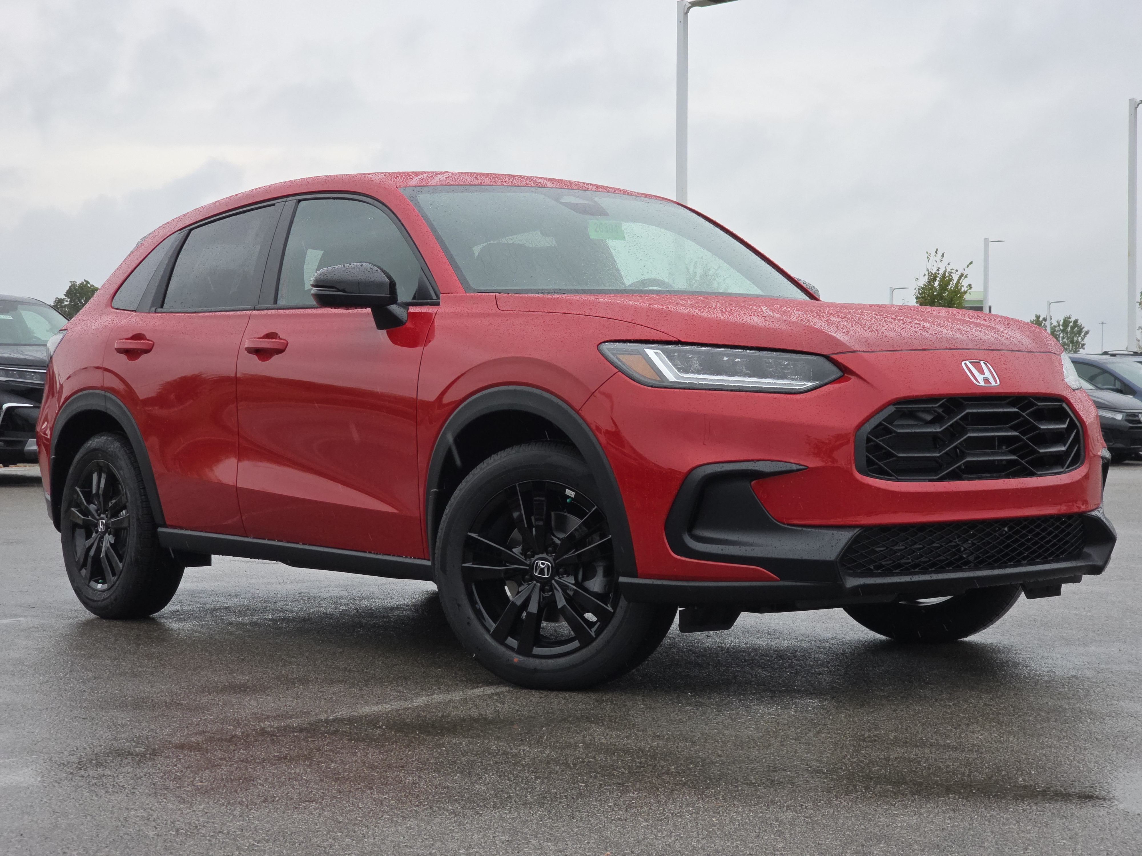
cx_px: 571
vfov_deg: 21.3
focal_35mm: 69
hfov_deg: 28.2
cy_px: 428
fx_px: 2276
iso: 50
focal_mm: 7.9
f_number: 2.4
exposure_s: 1/415
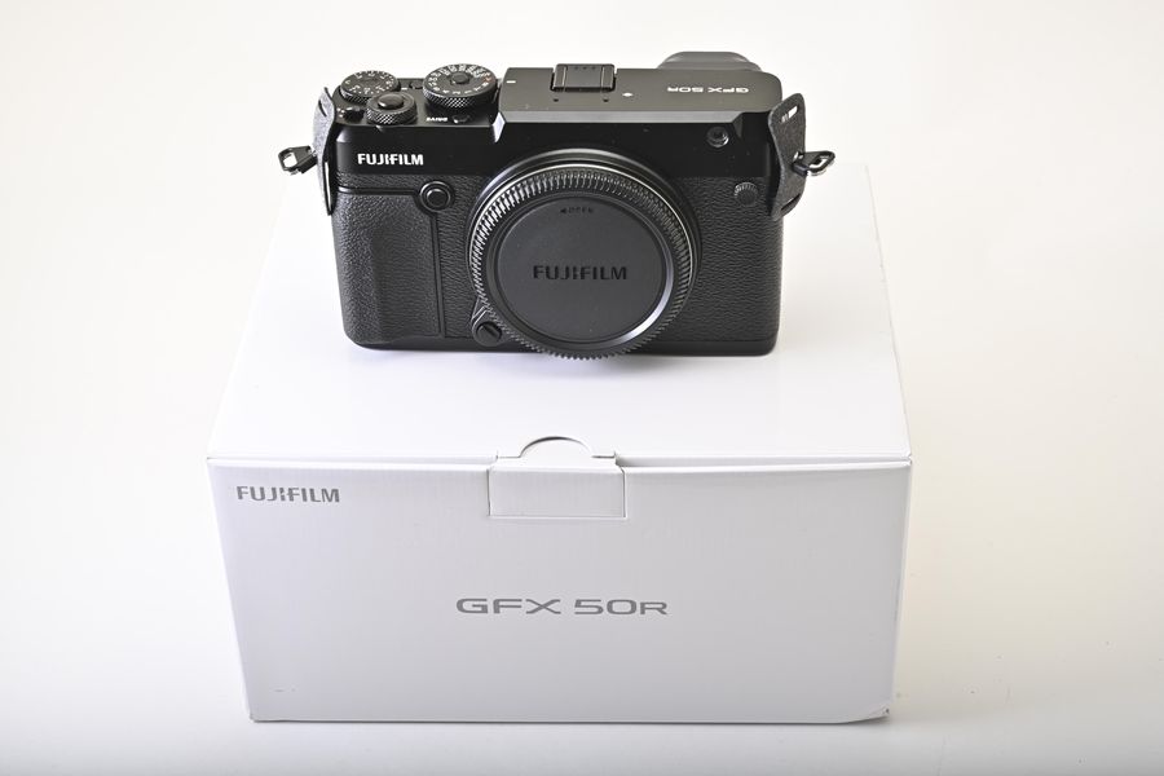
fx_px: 1940
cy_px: 388
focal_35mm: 60
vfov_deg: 22.6
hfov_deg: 33.4
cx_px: 582
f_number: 16
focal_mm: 60
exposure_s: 1/200
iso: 100
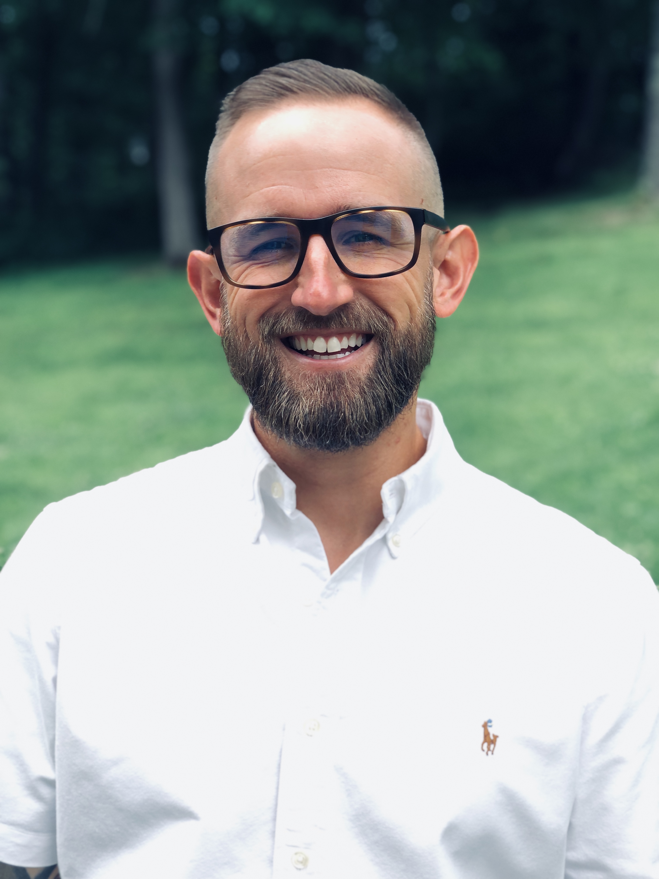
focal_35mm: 52
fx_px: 1320
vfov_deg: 36.8
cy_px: 440
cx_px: 330
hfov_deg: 28.0
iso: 20
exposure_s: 1/120
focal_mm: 6
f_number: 2.4
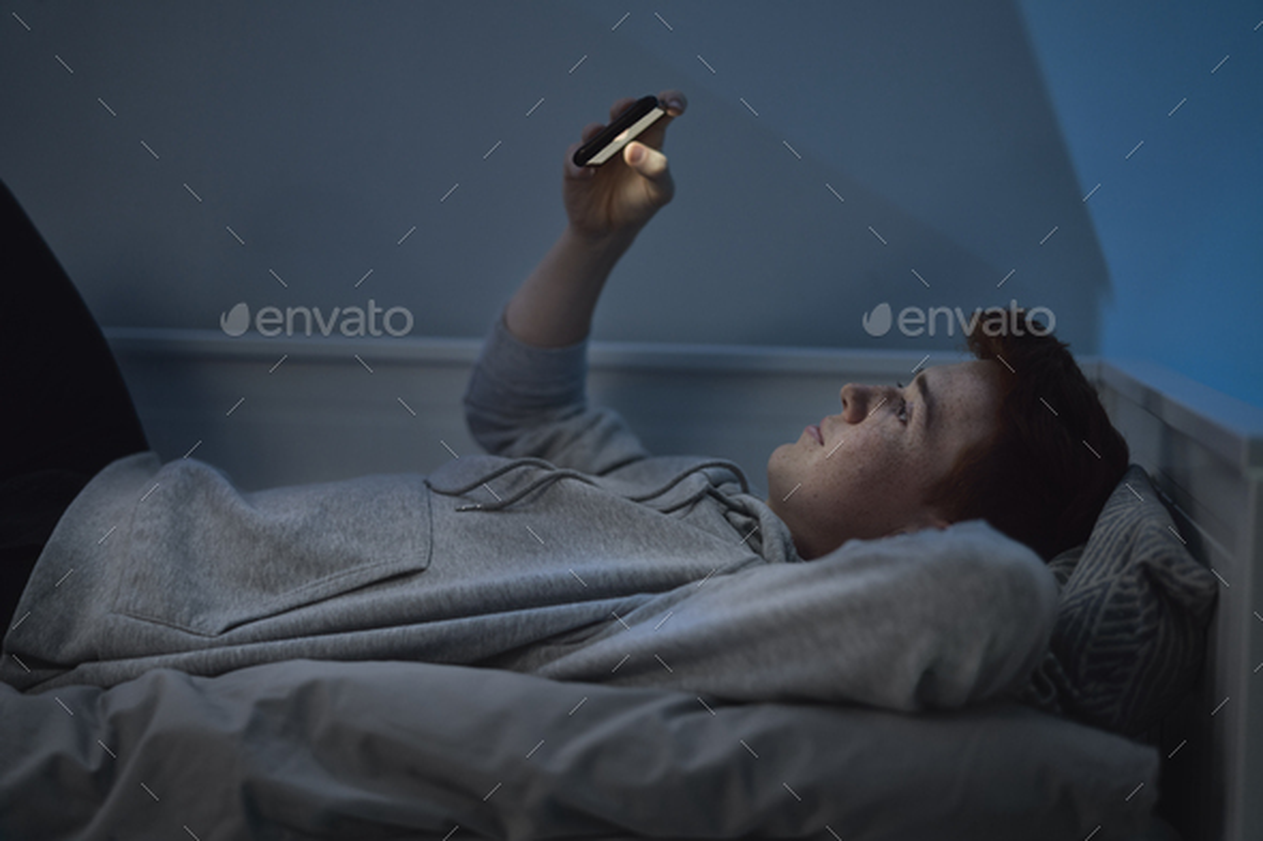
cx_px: 632
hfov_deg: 39.6
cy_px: 420
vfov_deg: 27.0
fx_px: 1754
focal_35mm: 50
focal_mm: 50
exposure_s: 1/100
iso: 320
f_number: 1.4
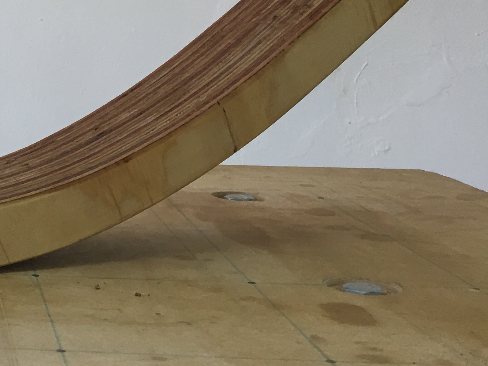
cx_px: -217
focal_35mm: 84
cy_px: -41
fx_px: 1184
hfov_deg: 20.4
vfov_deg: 17.0
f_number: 2.2
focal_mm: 4.15
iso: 25
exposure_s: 1/40
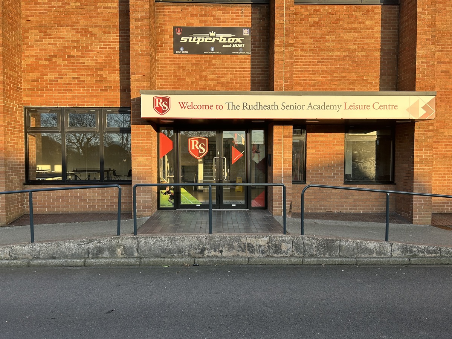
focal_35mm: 26
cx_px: 226
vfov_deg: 53.1
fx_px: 339
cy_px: 170
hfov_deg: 67.3
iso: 50
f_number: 1.5
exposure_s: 1/859
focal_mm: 5.7
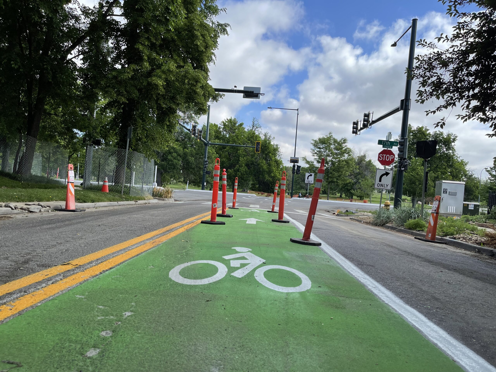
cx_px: 248
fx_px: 373
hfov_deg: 67.3
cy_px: 186
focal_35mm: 26
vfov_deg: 53.1
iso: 32
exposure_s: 1/2012
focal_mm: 5.1
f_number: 1.6
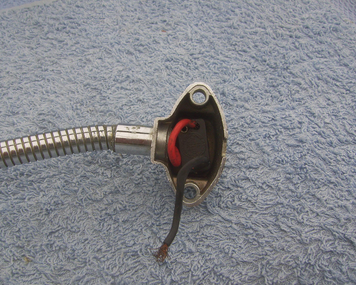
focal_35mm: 40
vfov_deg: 37.3
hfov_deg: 45.8
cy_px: 144
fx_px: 421
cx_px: 171
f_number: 6.4
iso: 50
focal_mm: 7.8
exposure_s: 1/100
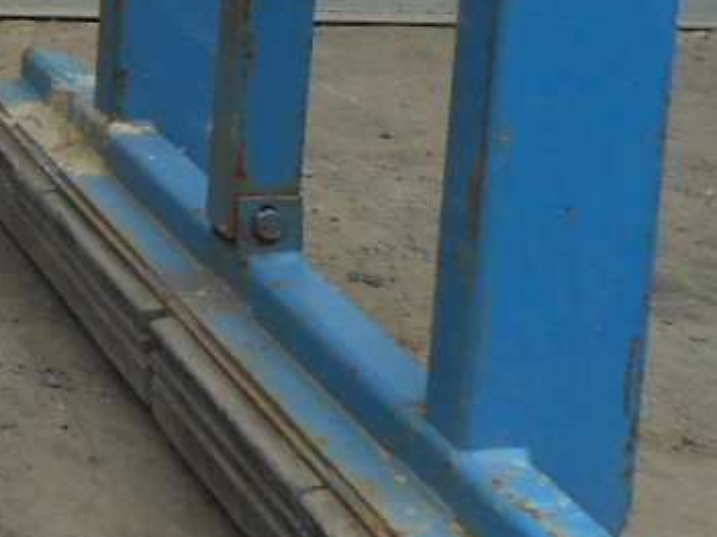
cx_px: -619
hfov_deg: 14.8
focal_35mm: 114
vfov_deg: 12.4
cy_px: -265
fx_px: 2360
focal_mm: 4.5
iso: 80
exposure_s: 1/250
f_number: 3.7
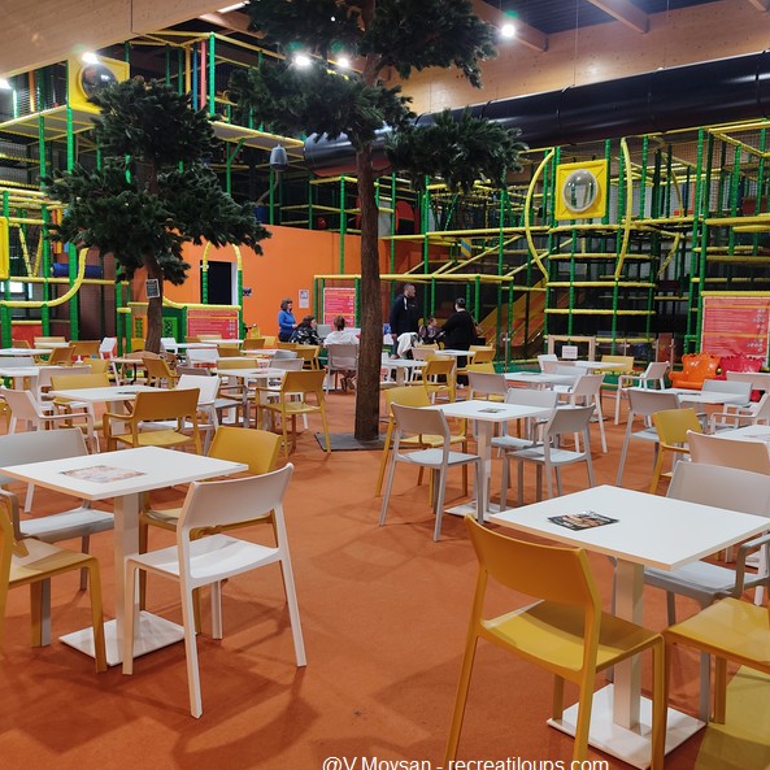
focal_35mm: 31
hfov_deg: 52.1
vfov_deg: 52.5
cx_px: 466
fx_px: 780
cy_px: 388
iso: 293
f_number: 1.79
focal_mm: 4.74
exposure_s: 1/33
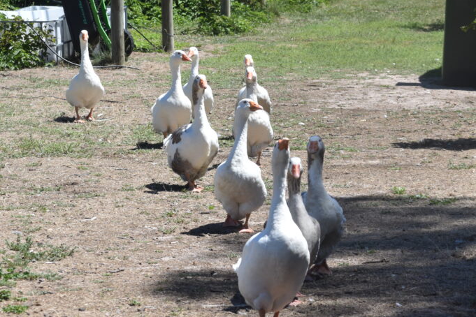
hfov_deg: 11.1
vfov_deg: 7.4
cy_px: 107
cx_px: 238
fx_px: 2446
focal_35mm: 185
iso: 200
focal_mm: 82
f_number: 9
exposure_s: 1/320
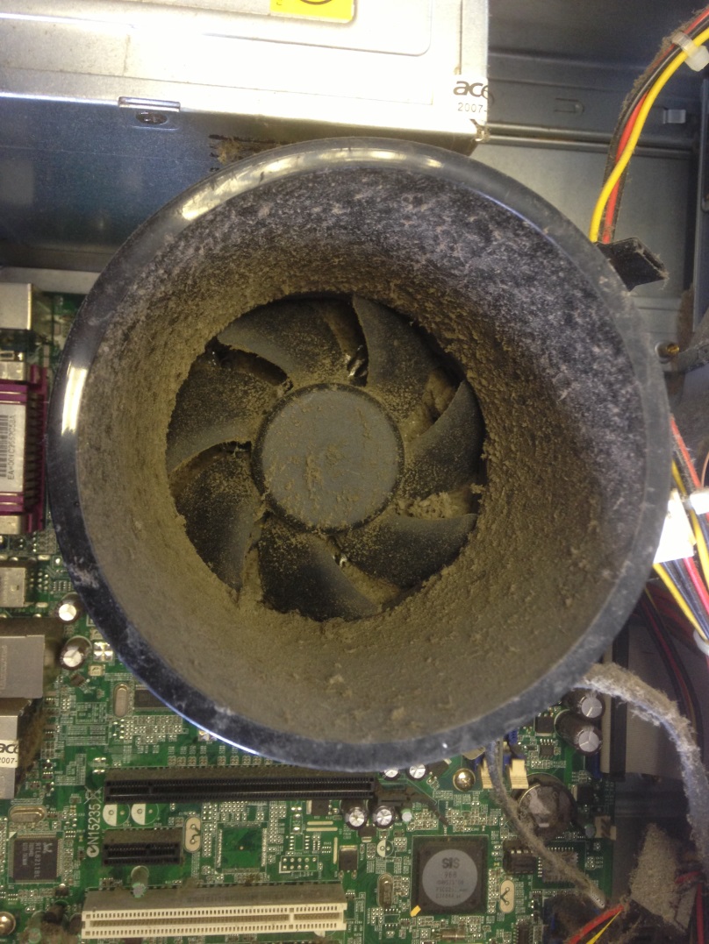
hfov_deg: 43.0
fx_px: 901
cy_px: 472
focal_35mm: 33
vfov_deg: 55.3
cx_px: 354
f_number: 2.4
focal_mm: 4.13
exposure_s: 1/20
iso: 125
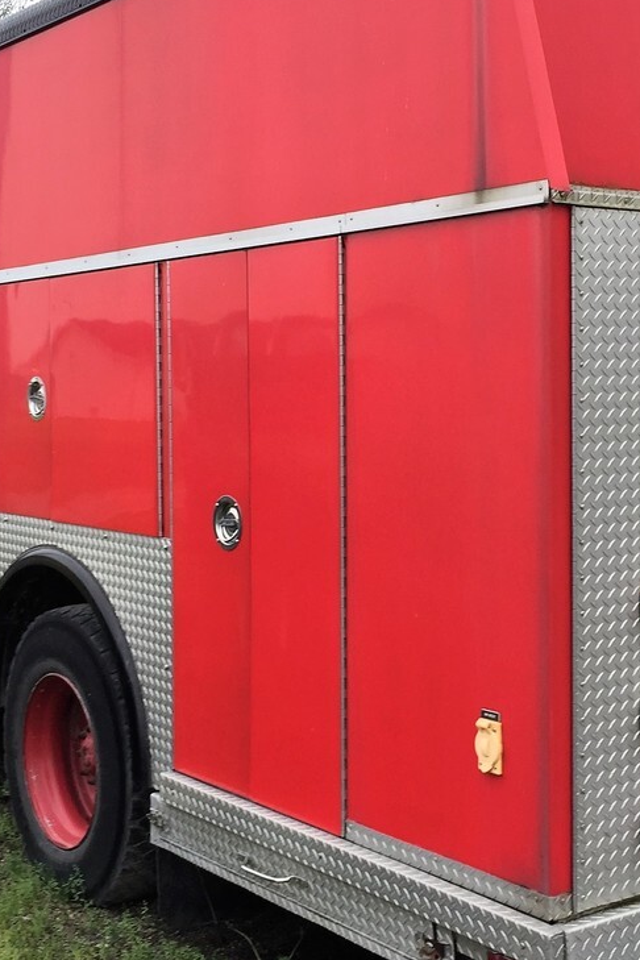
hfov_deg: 25.5
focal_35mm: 53
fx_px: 1413
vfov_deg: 37.5
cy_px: 444
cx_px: 386
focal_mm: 4.15
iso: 32
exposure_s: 1/130
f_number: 2.2
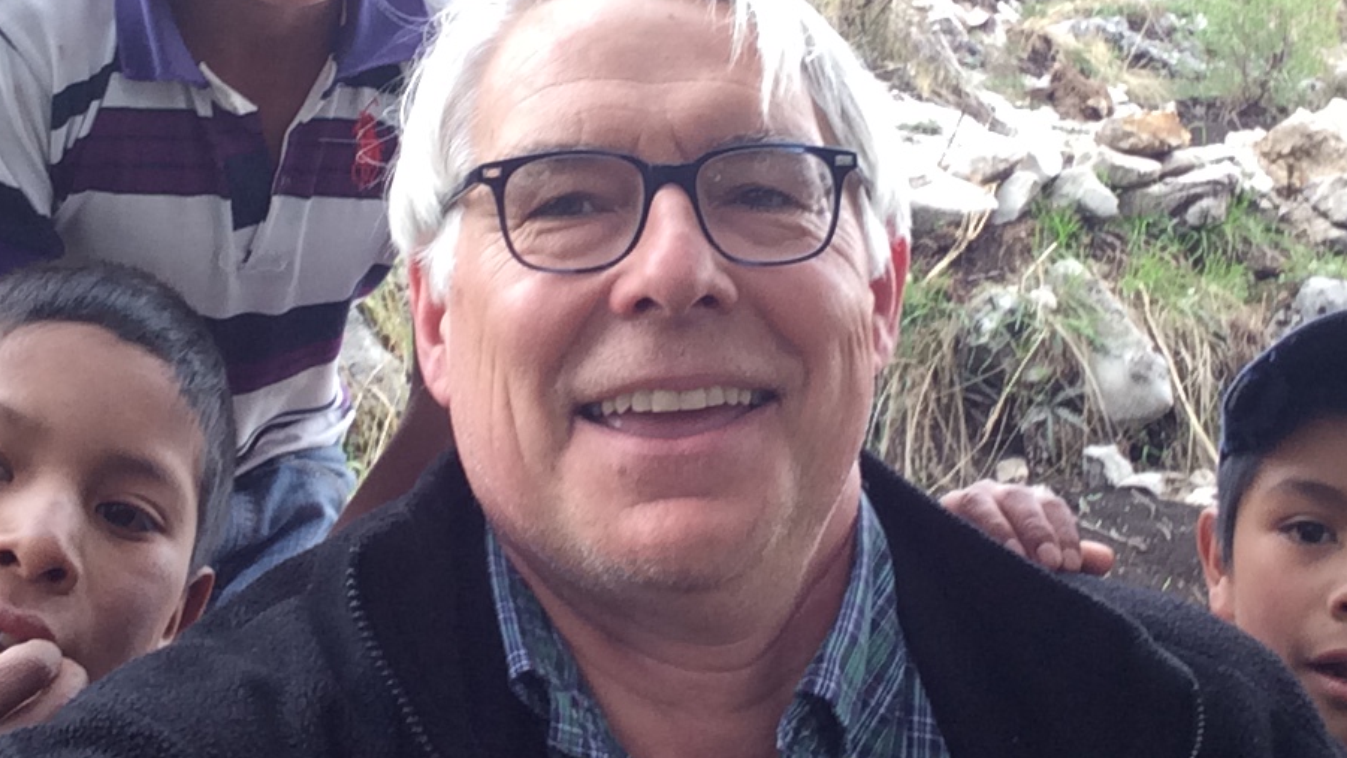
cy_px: 202
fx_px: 1715
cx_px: 673
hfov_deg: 42.9
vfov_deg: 24.7
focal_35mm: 48
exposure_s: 1/123
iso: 50
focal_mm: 2.15
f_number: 2.4
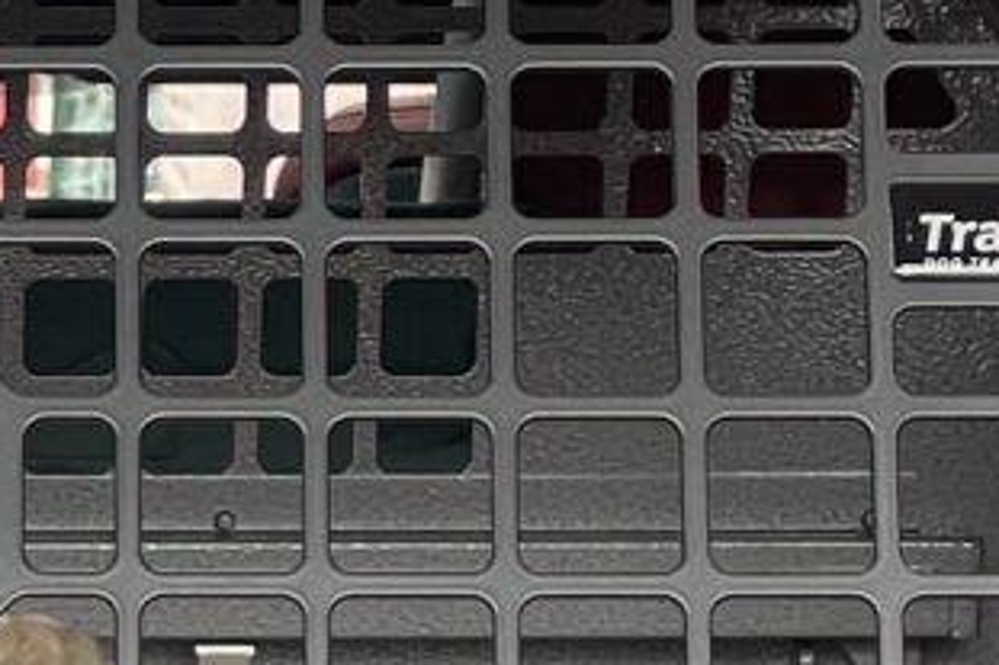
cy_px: 1333
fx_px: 4937
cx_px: -321
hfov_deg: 11.2
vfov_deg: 7.4
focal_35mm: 178
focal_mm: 4.2
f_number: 1.6
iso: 32
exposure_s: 1/243
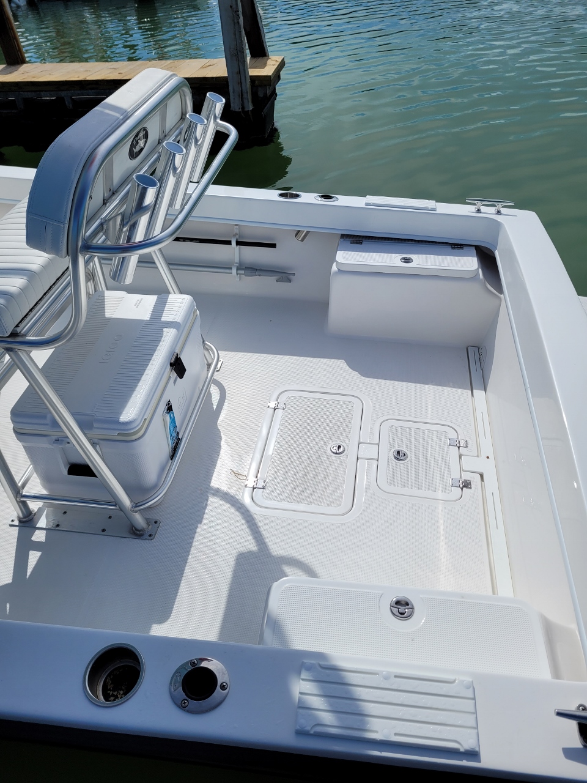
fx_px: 588
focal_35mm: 26
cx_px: 294
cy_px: 392
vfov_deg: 67.3
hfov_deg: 53.1
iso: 40
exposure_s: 1/7100
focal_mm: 5.4
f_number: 1.8
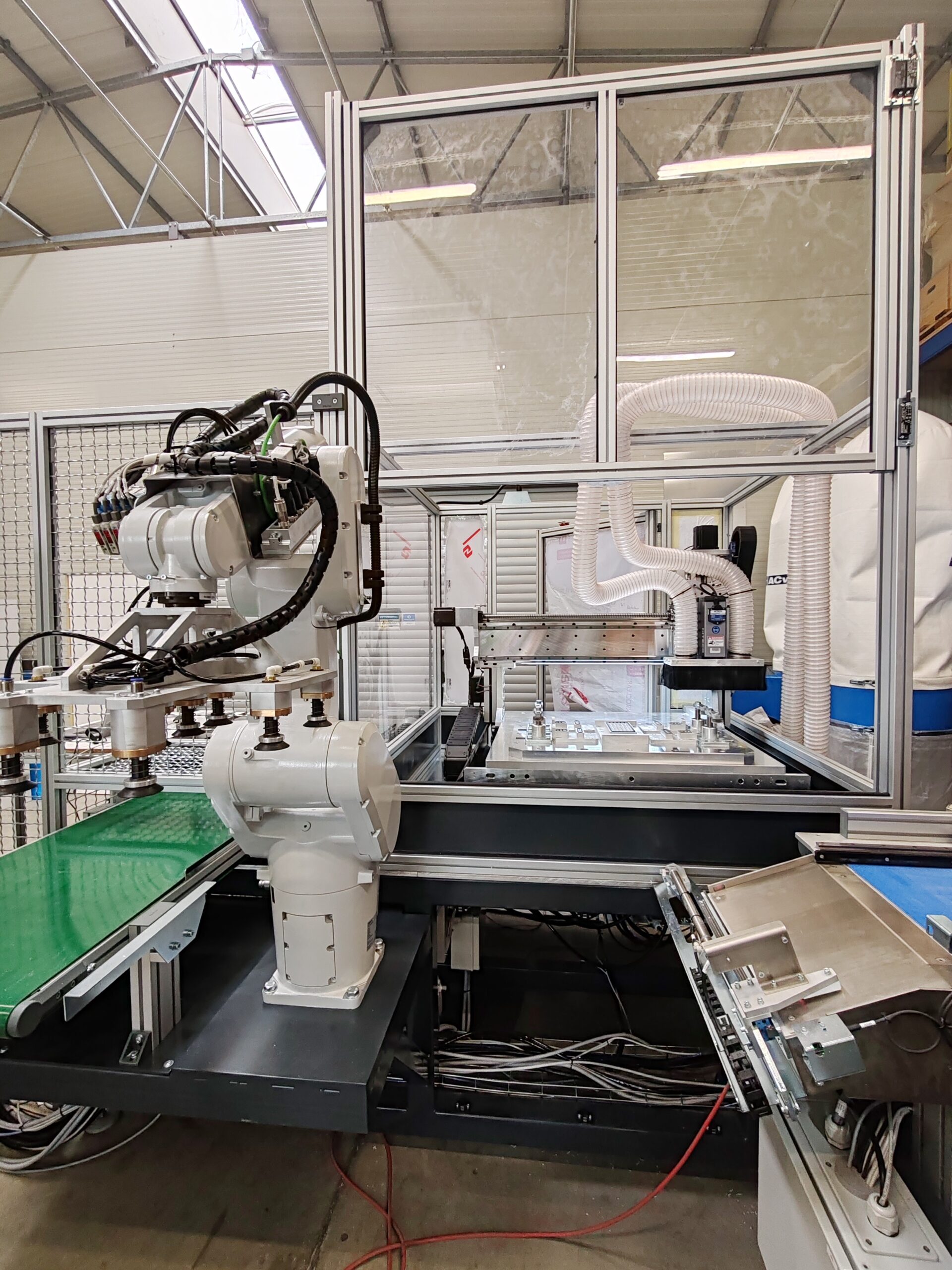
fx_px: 587
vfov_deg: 94.5
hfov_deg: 78.1
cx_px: 476
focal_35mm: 16
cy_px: 635
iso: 64
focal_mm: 1.96
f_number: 2.2
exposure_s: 1/33
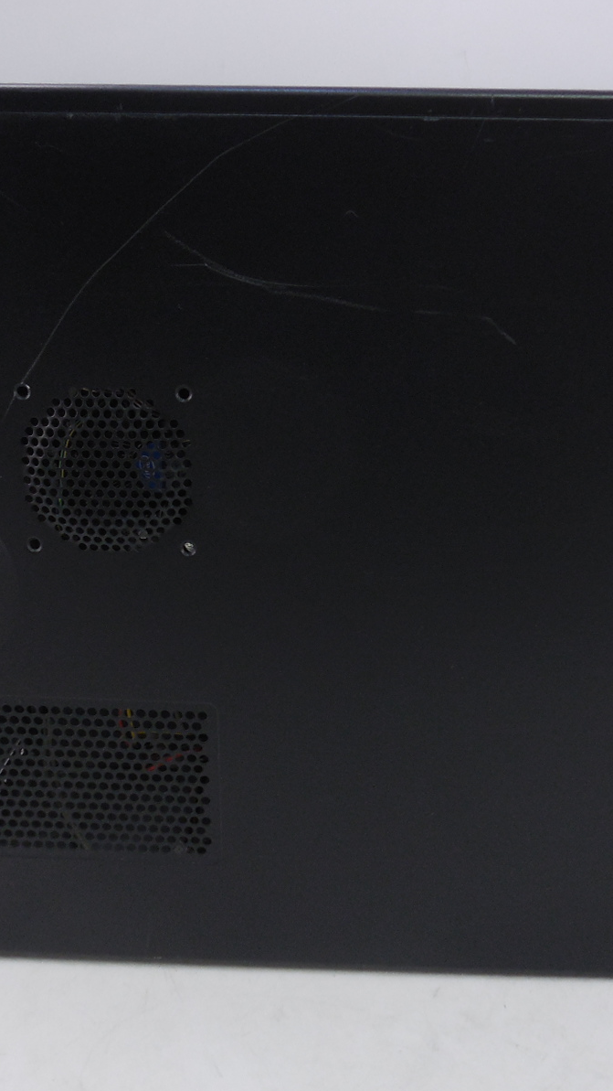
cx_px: 335
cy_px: 548
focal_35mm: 38
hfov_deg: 31.2
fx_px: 1098
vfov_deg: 52.8
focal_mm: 4.6
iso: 200
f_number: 3.5
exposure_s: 1/30
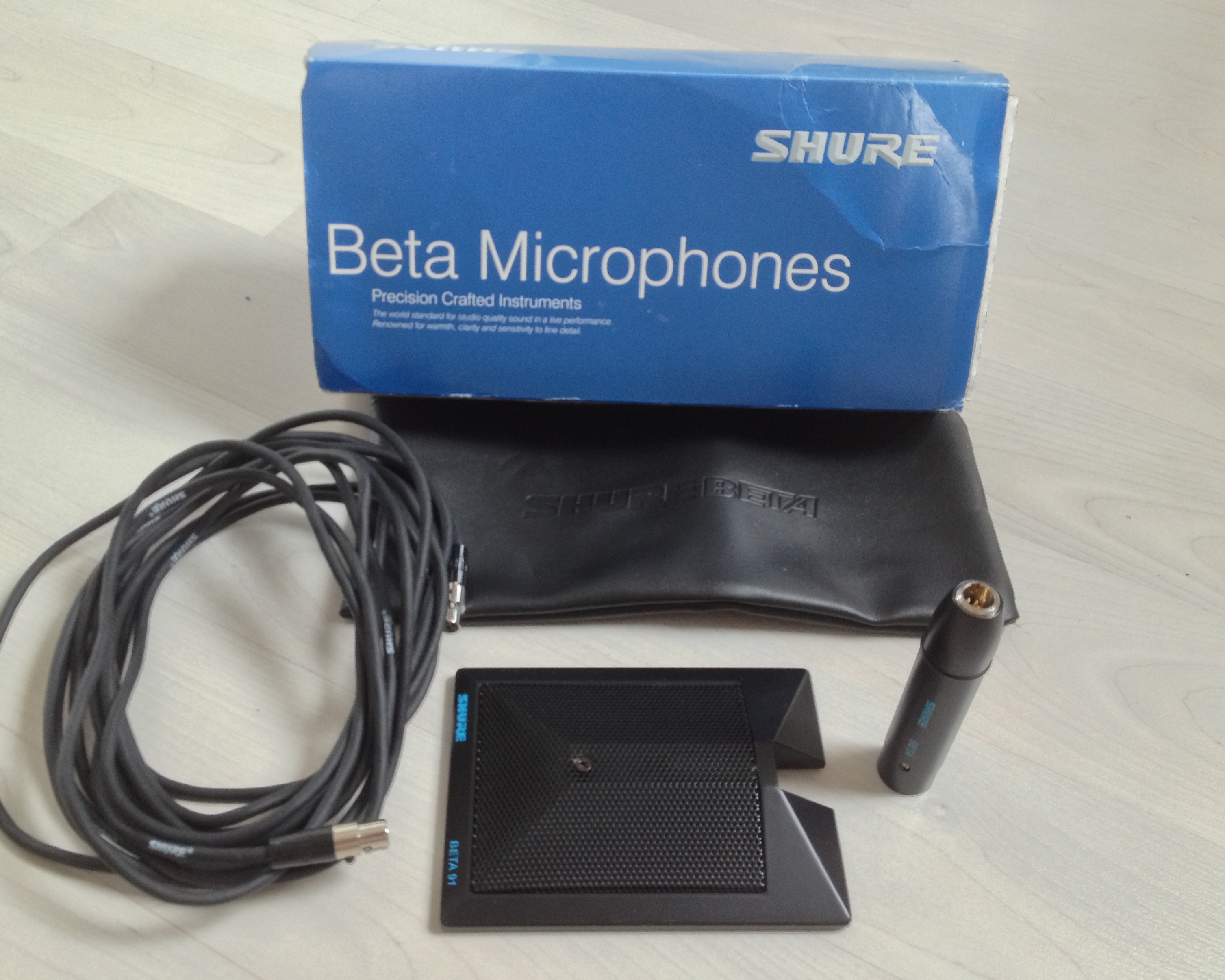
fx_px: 1341
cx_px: 589
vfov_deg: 40.1
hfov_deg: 49.1
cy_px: 487
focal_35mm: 37
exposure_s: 1/20
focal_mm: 4.28
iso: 160
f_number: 2.4
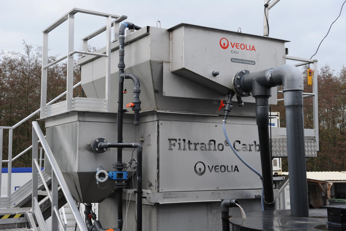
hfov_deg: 38.2
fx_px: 499
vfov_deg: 26.0
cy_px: 116
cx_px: 173
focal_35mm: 52
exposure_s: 1/200
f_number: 7.1
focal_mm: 52
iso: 640
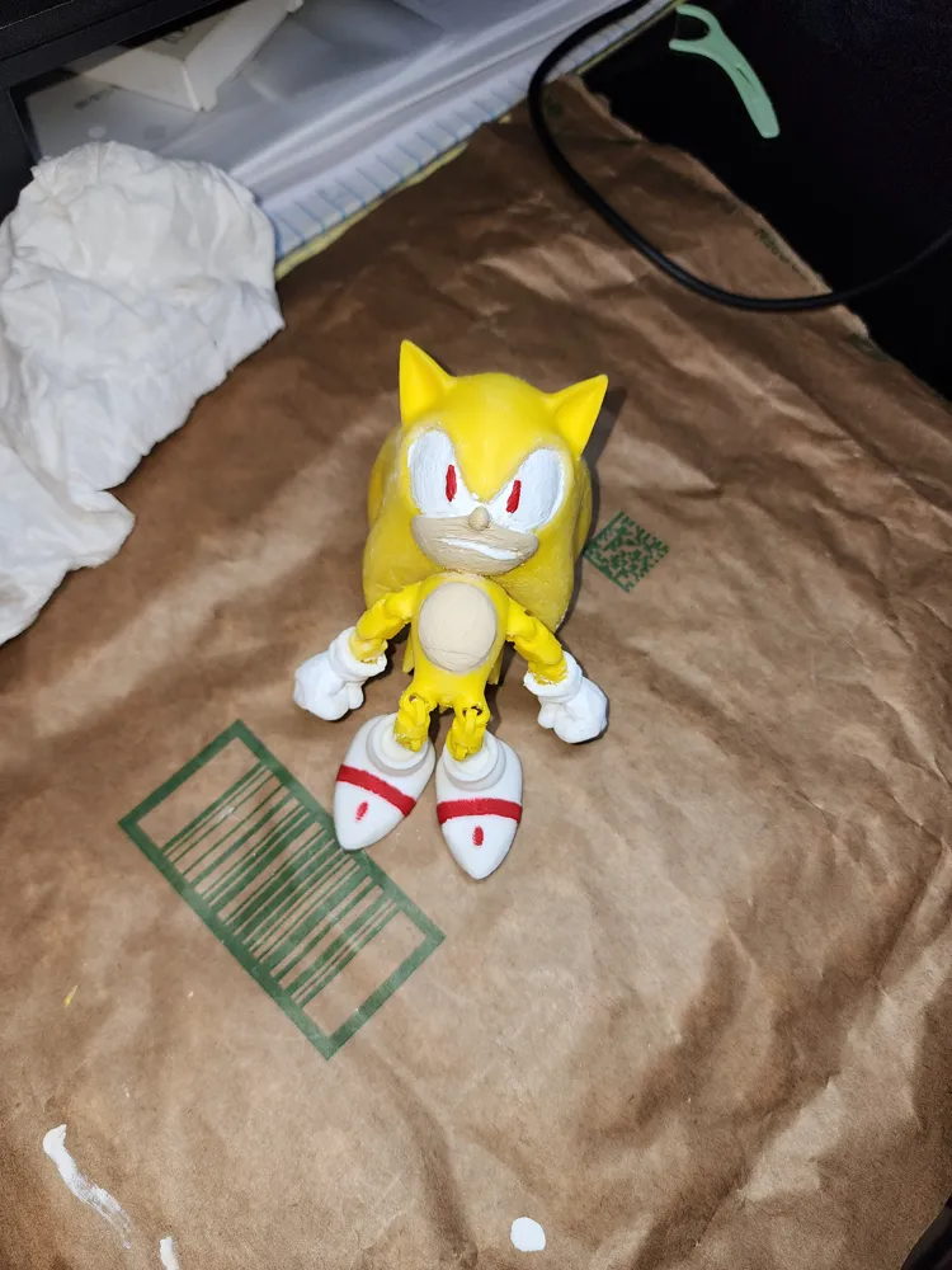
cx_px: 476
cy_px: 635
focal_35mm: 23
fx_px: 843
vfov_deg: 73.9
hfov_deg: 58.9
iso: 20
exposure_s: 1/120
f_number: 1.8
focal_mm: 6.4
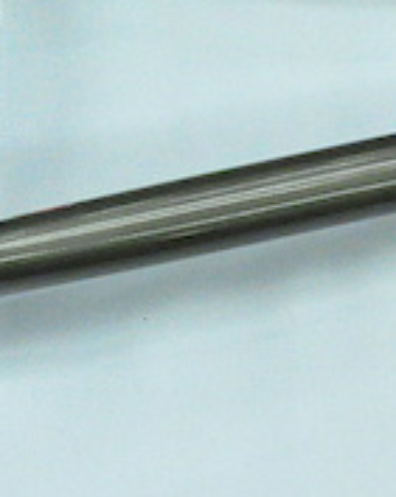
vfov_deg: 10.1
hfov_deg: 8.1
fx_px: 2805
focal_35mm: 191
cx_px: 67
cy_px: 77
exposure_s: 1/250
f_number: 9
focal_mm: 30
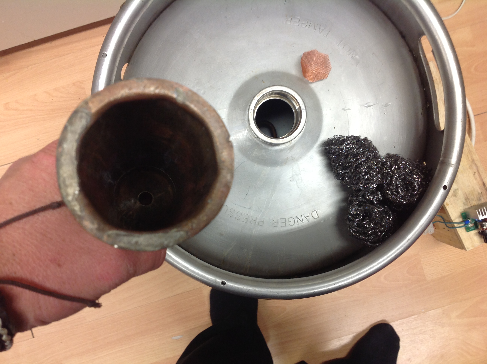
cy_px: 182
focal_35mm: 35
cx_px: 244
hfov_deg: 52.7
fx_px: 492
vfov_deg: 40.6
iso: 64
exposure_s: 1/20
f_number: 2.4
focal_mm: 4.28
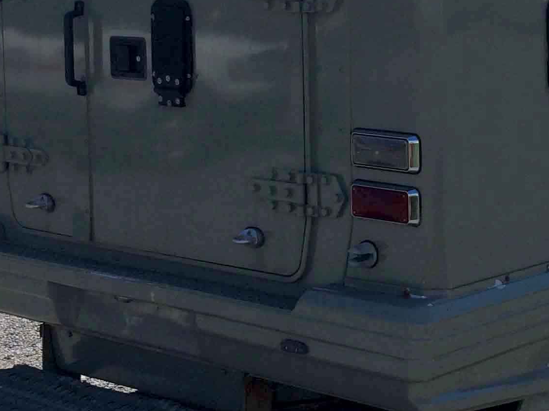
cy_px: 100
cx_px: 486
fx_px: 1380
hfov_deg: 22.0
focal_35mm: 87
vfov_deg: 16.9
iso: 32
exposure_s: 1/2283
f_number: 2.2
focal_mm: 4.12
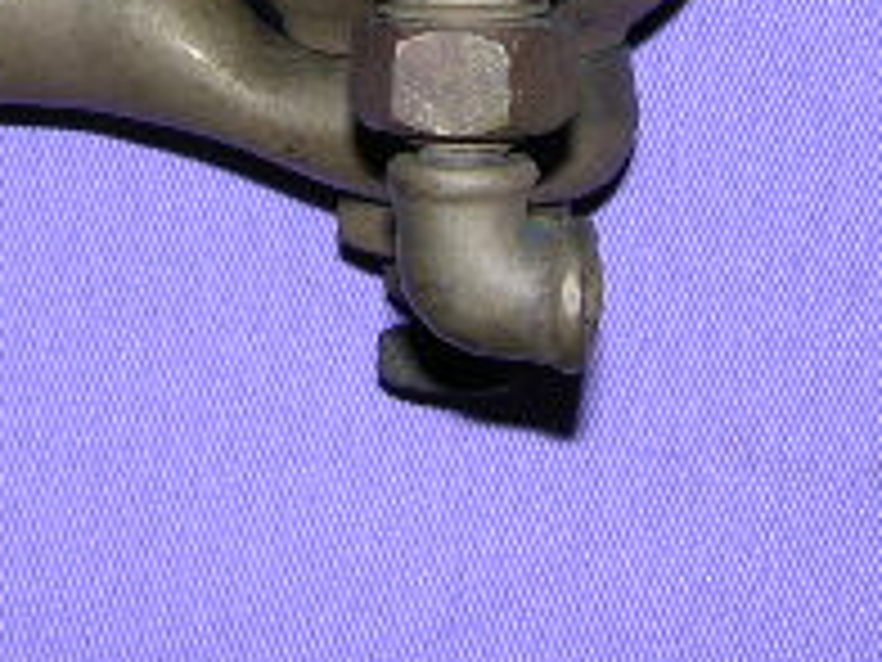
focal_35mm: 114
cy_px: -356
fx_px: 2905
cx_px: 364
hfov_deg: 17.3
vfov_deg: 12.3
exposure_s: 1/60.1
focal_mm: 8.9
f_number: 2.8
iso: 50
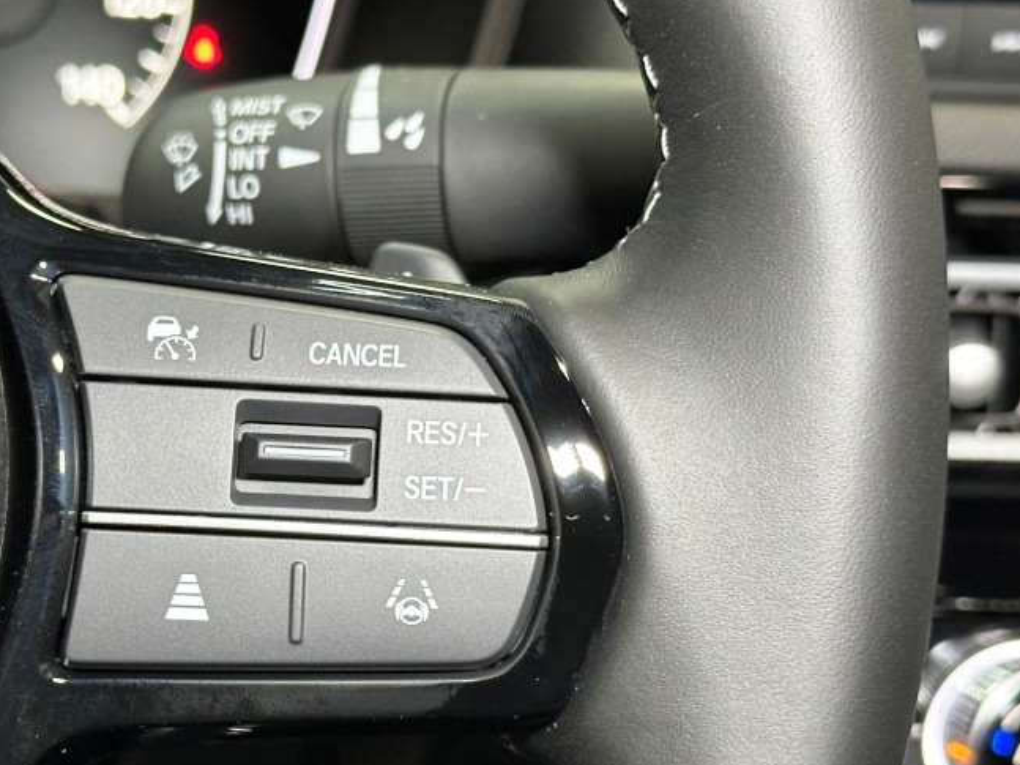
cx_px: 325
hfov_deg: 25.5
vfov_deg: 19.3
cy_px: 473
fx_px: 2239
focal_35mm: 76
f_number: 1.78
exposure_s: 1/40
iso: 400
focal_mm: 6.86
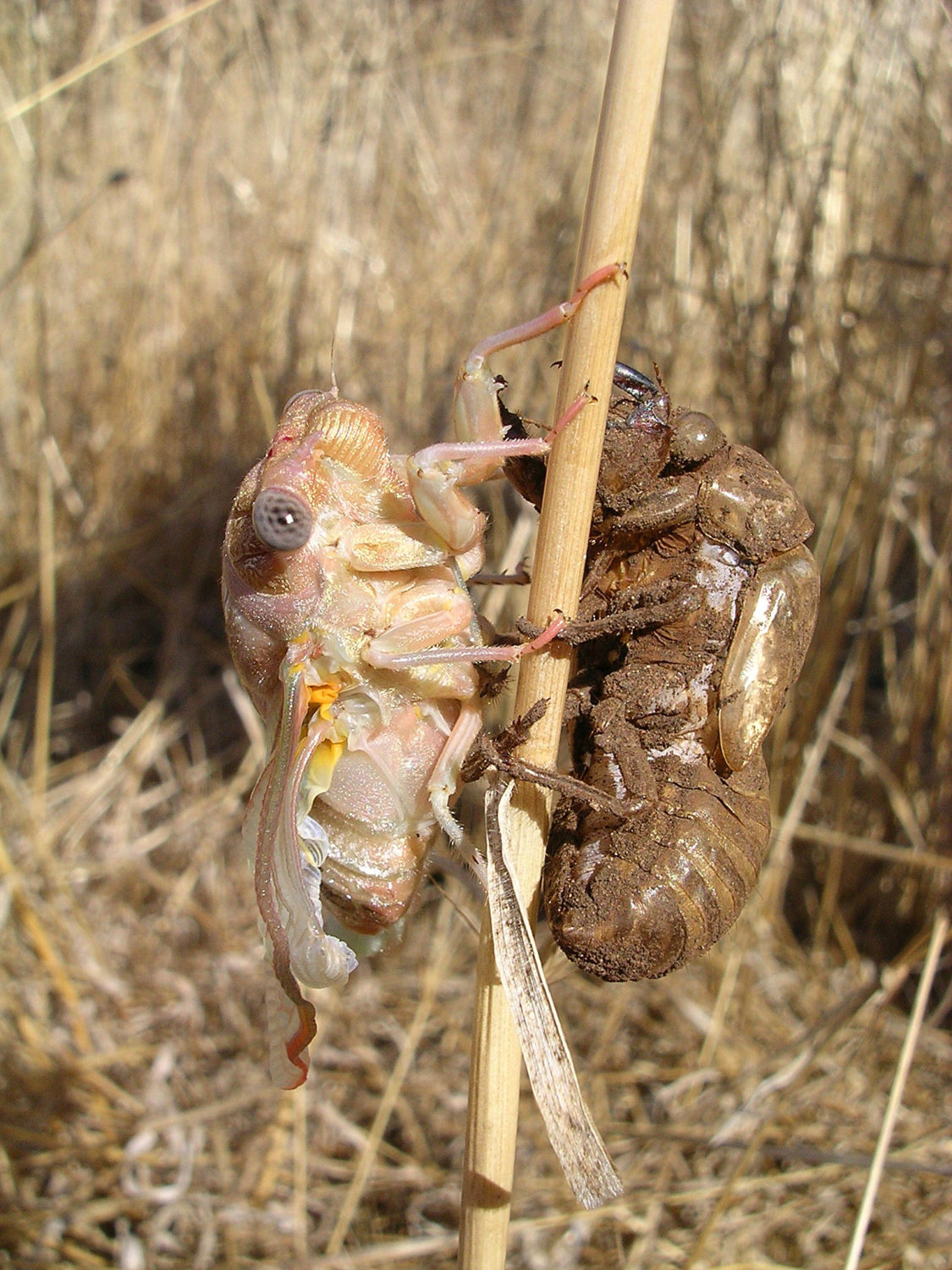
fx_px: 1393
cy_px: 635
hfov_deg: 37.7
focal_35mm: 38
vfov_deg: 49.0
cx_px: 476
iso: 100
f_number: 5.6
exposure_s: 1/271
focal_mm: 5.8
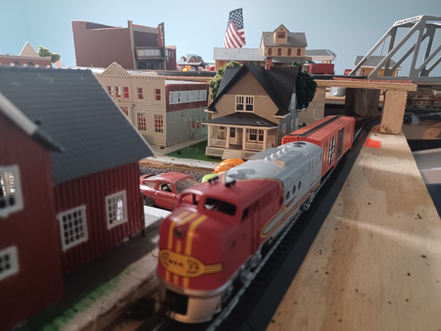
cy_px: 166
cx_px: 220
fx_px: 318
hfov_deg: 69.4
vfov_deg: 54.9
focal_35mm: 25
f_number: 1.8
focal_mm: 4.6
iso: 800
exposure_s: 1/24
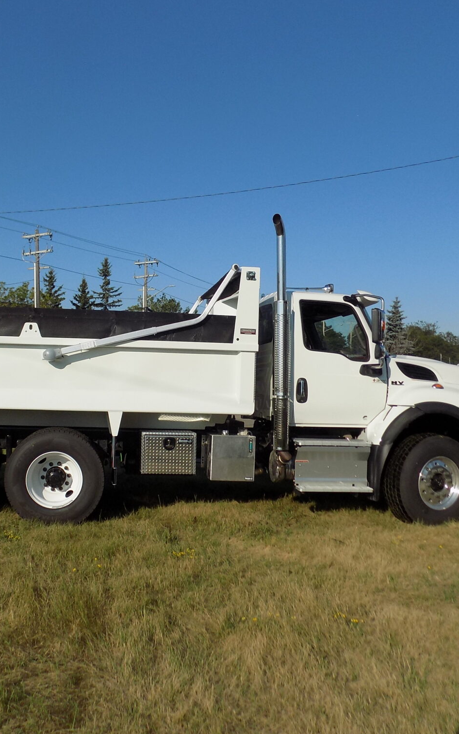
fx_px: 660
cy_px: 368
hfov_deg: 37.9
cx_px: 149
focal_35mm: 33
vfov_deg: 58.1
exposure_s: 1/250
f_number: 9.9
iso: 80
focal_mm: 4
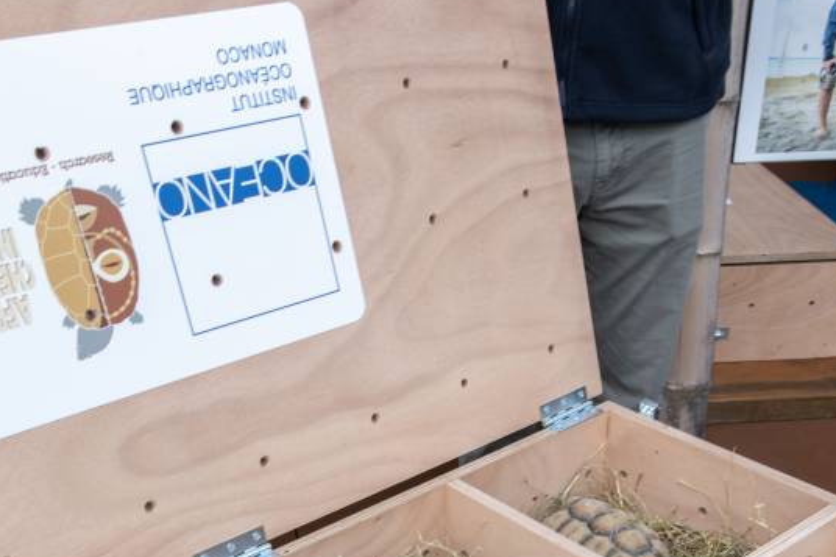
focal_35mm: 47
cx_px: 396
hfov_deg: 41.9
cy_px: 555
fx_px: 1091
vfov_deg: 27.1
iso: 200
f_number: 7.1
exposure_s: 1/125
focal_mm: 21
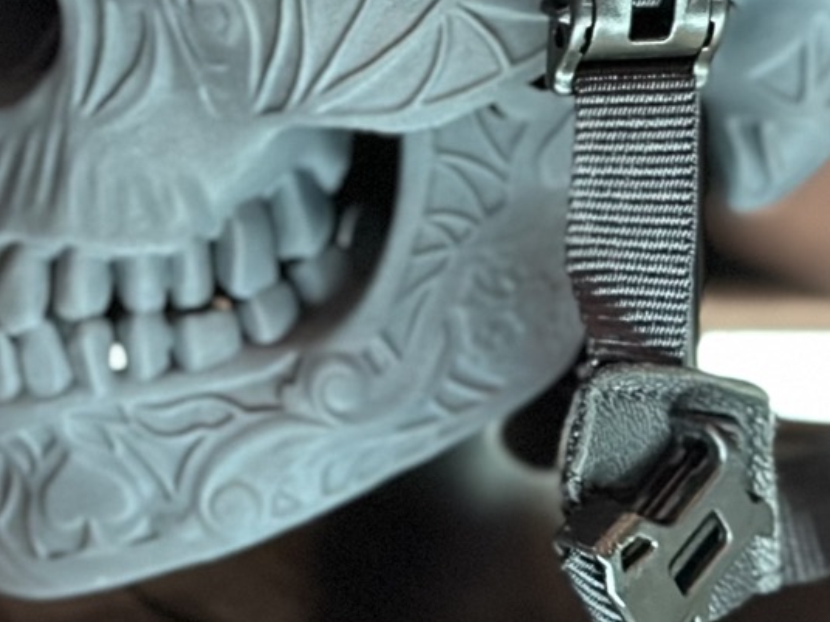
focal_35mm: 179
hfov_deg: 11.0
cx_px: 111
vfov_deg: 8.2
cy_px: -232
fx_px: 4292
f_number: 1.78
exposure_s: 1/40
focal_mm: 6.86
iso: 500
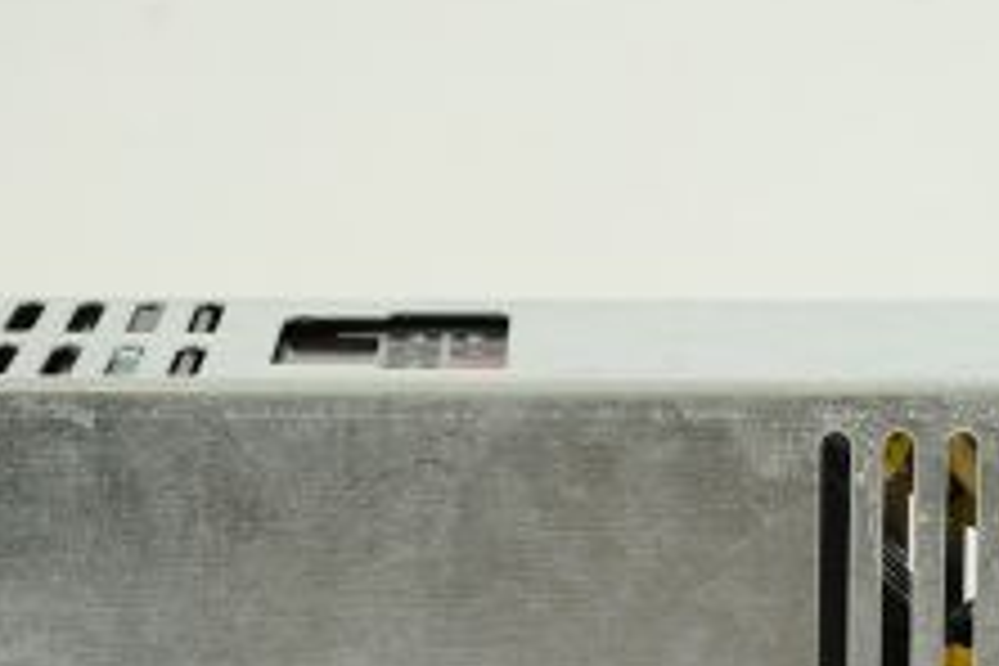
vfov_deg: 7.6
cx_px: 680
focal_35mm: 178
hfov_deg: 11.5
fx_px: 4939
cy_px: 794
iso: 800
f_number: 7.1
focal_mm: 66
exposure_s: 1/100
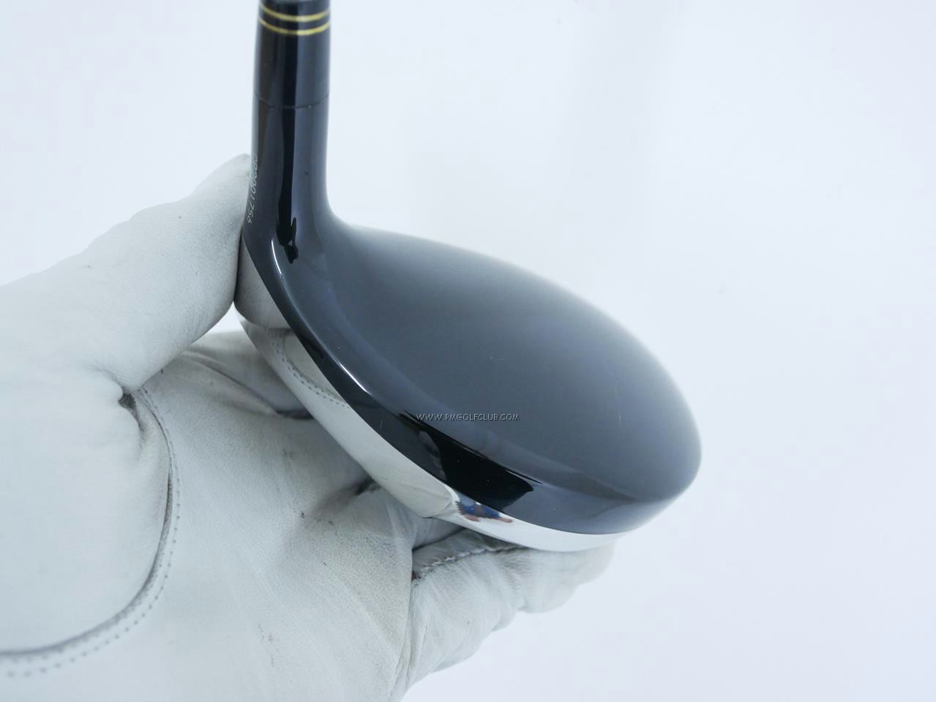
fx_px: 1352
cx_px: 468
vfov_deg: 29.1
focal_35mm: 50
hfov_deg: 38.2
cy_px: 351
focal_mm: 25
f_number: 4.5
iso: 1600
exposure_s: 1/60
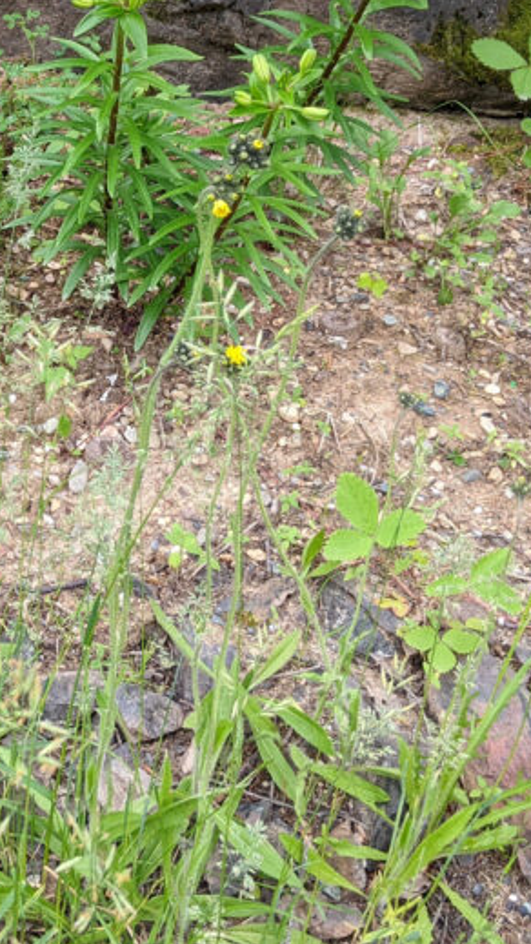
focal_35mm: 58
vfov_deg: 35.5
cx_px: -85
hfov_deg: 19.6
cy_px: 276
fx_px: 1452
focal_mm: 4.44
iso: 59
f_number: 1.8
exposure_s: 1/137
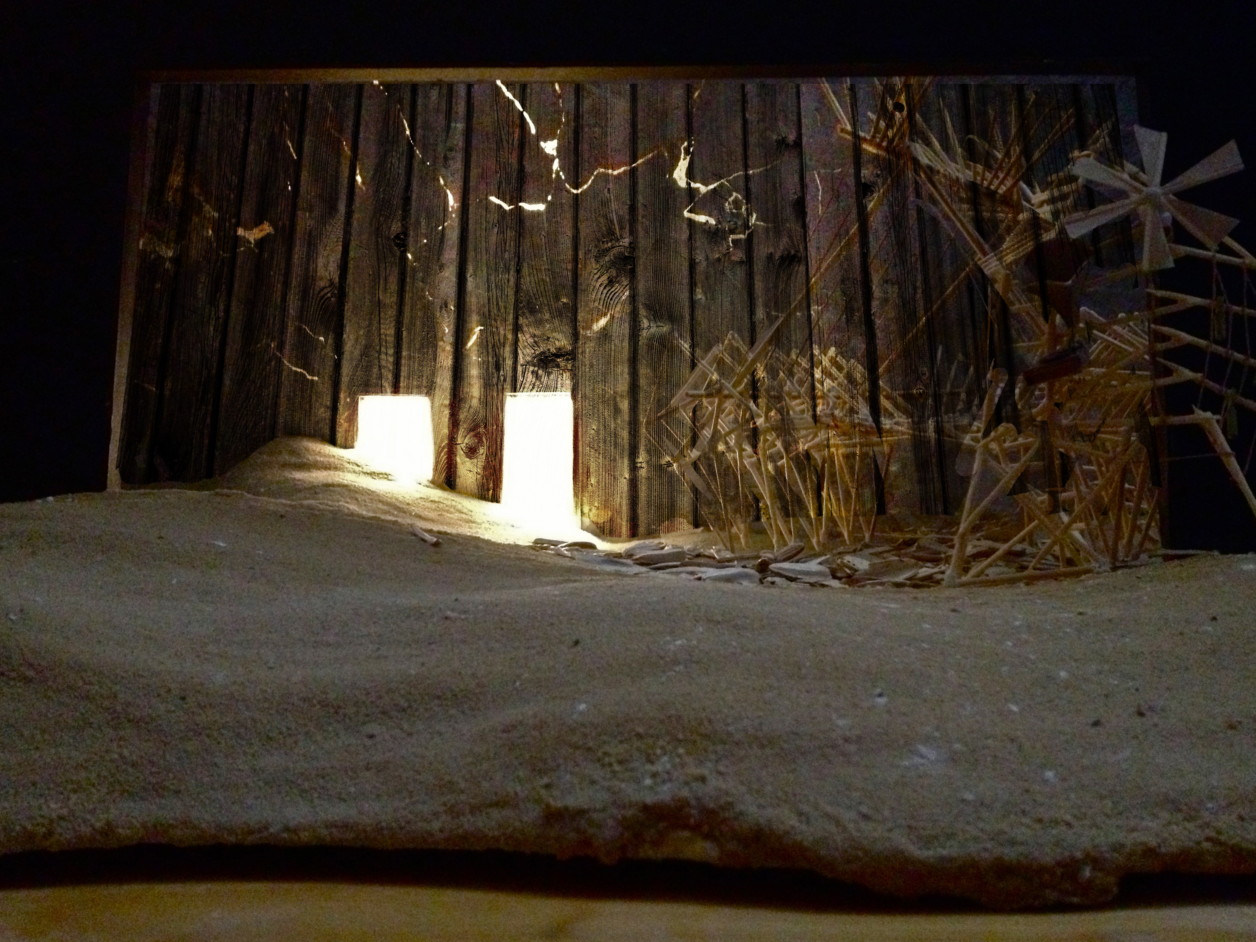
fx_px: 1343
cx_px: 661
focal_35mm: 37
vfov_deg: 38.7
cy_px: 458
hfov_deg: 50.1
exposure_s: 1/15
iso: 800
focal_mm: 4.28
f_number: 2.4
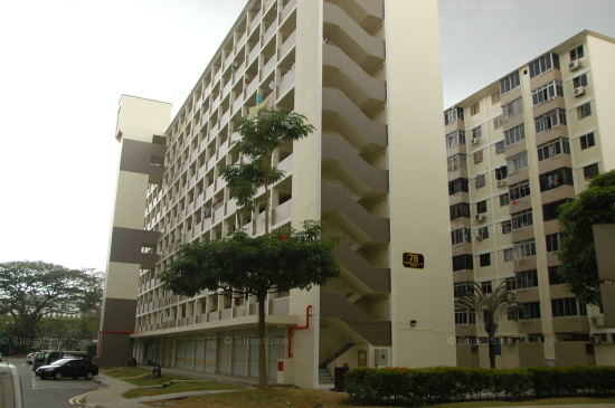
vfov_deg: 39.9
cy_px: 204
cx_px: 308
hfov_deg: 57.3
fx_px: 563
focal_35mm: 33
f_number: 4
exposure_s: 1/200
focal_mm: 22
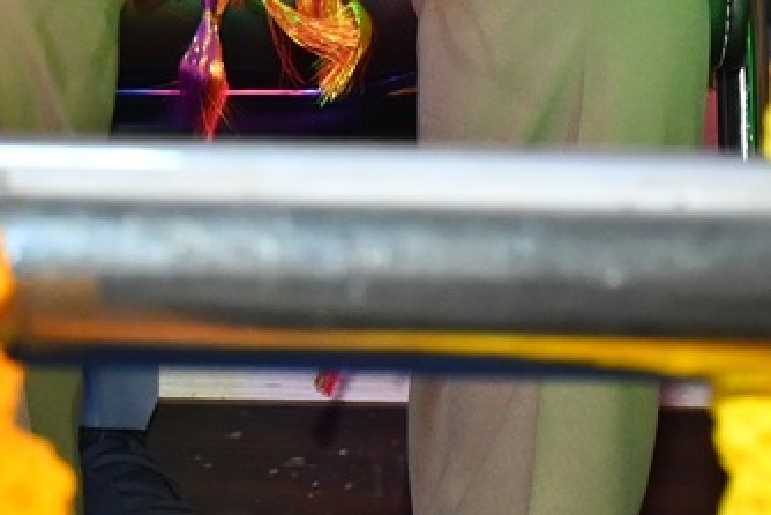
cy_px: -1186
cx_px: -547
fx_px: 6513
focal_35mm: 304
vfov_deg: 4.3
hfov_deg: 6.6
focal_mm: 41
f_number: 5.6
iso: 1000
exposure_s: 1/250
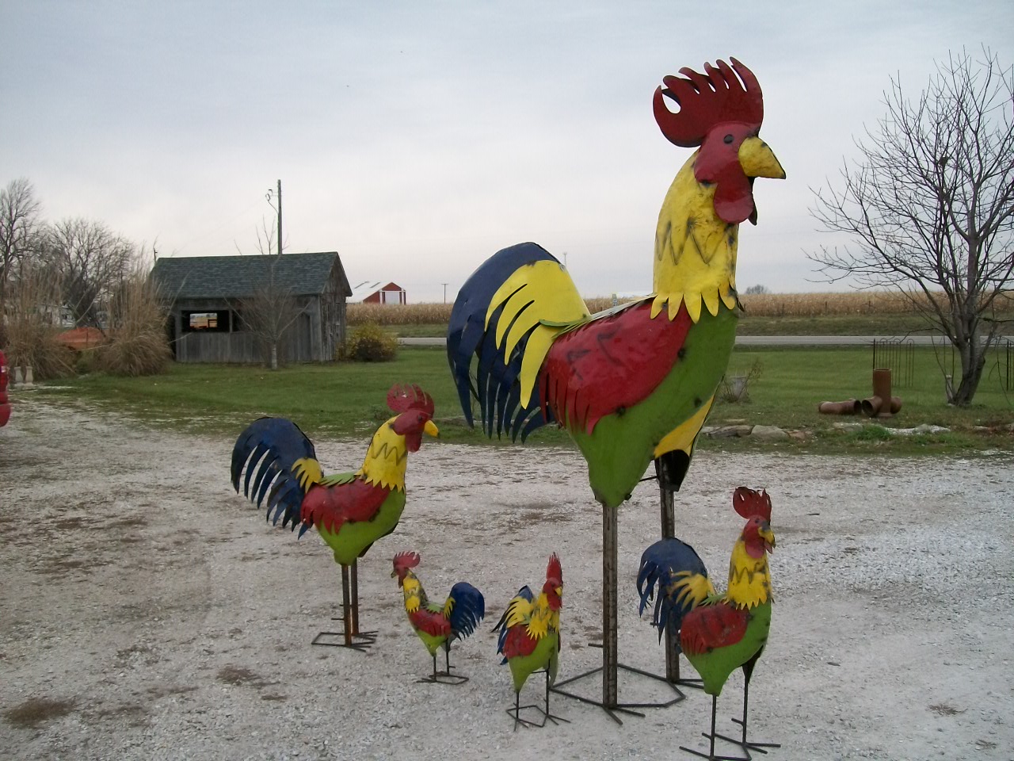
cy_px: 380
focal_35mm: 36
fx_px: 1055
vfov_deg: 39.7
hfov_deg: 51.4
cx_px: 507
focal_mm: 6
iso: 80
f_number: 2.7
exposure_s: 1/320
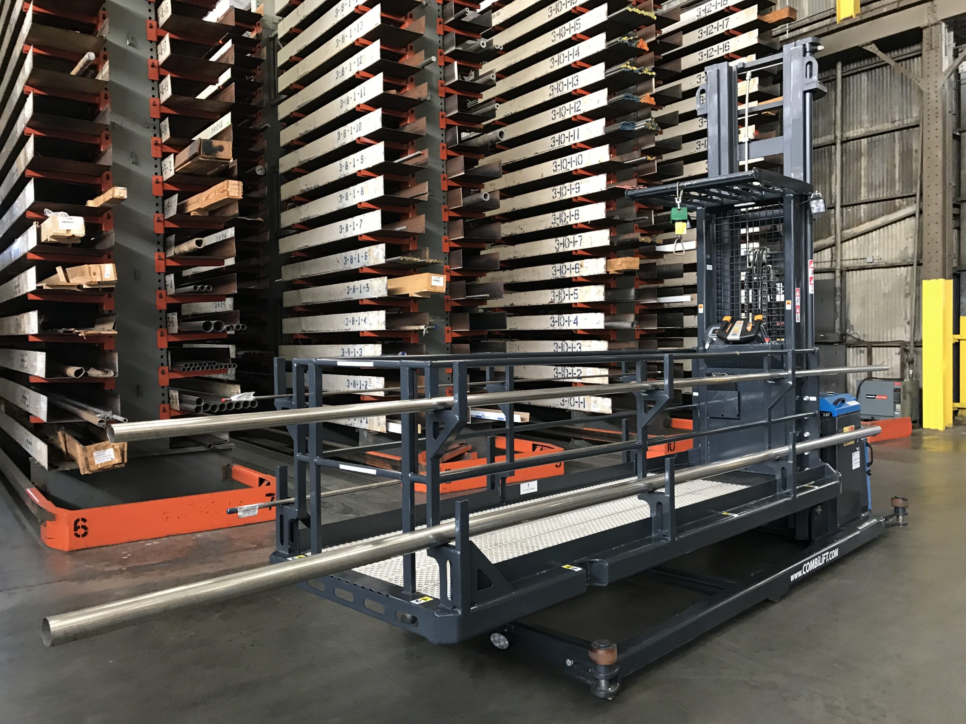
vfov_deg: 49.7
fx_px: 781
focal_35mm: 28
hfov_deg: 63.4
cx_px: 483
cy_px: 362
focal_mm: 3.99
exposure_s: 1/15
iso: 50
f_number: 1.8
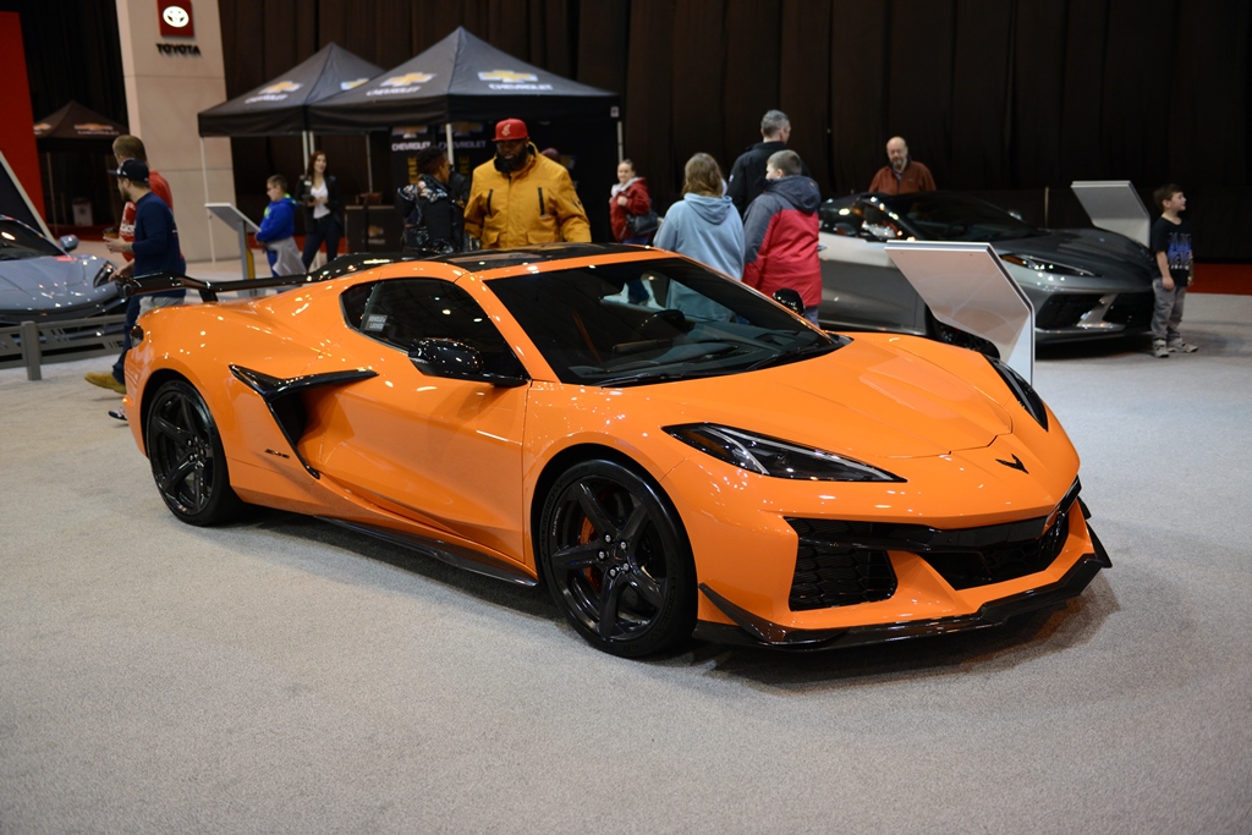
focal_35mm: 40
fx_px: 1391
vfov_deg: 33.4
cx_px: 626
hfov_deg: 48.5
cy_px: 418
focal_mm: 40
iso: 1250
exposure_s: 1/400
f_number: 2.8
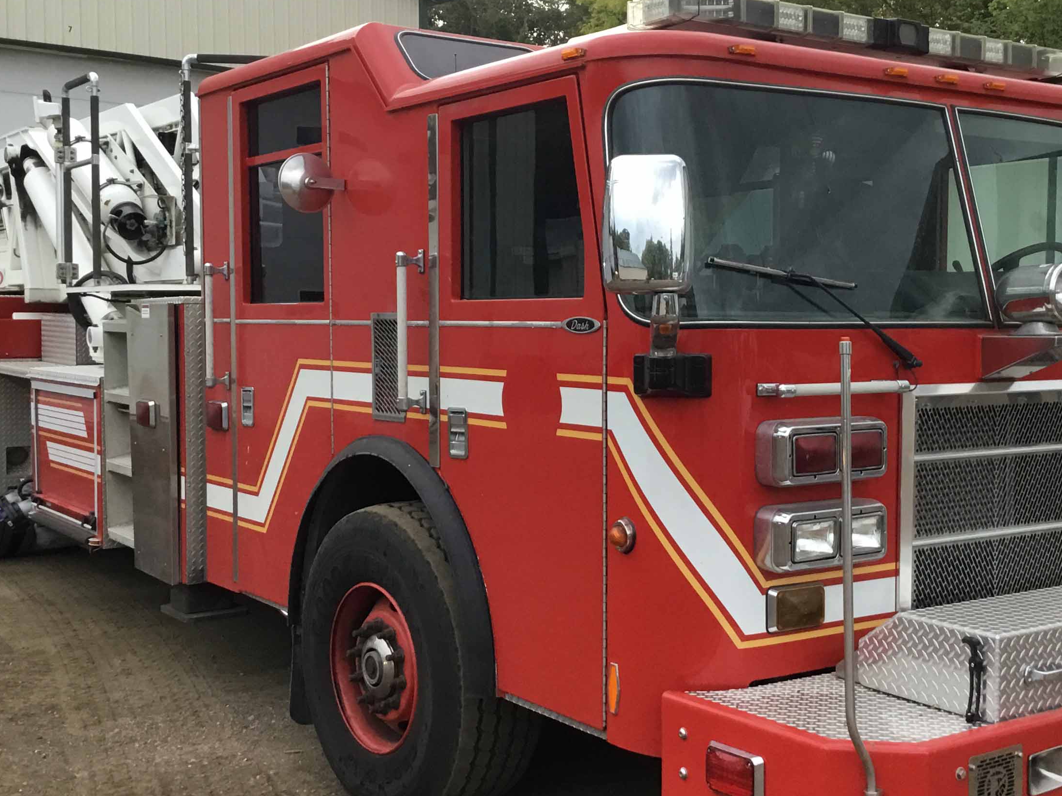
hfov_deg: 41.1
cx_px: 607
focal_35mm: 46
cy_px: 384
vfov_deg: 31.5
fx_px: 1411
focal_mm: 3.3
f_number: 2.4
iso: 40
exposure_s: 1/30
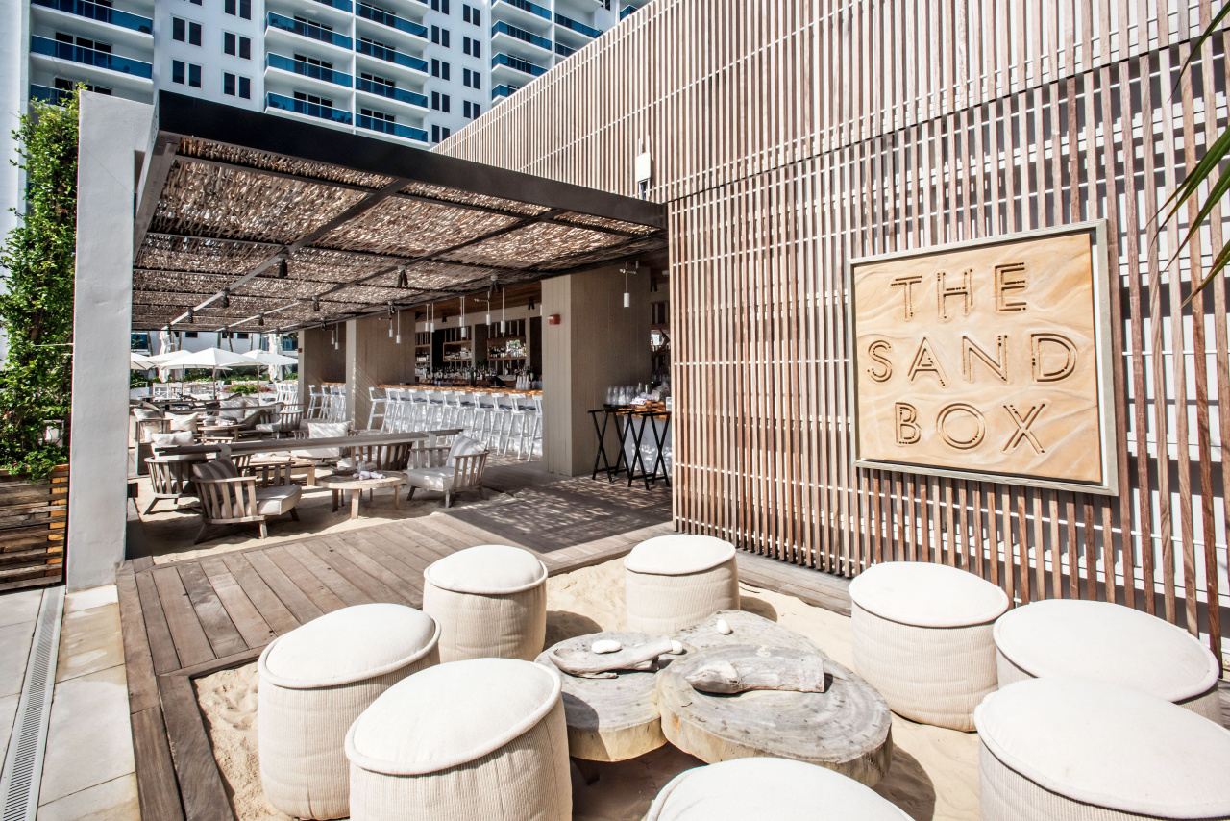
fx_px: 581
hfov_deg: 93.3
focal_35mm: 17
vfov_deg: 70.5
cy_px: 410
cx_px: 615
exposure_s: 1/200
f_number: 22
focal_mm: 17
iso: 400
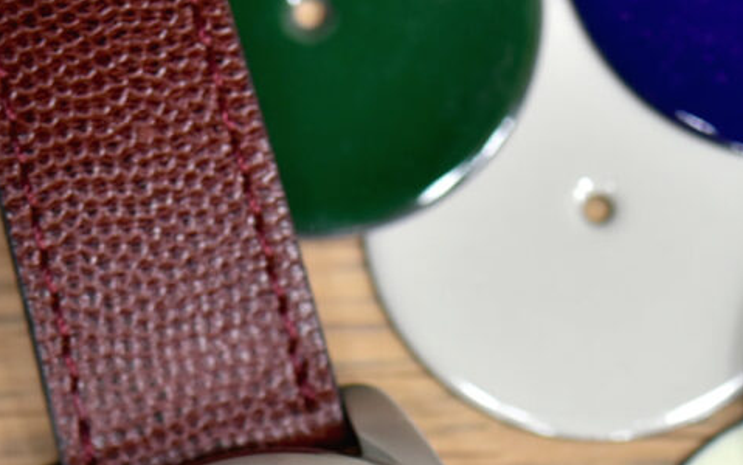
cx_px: 278
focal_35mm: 196
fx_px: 3971
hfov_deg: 10.7
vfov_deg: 6.6
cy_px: 730
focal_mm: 60
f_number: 3.5
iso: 1600
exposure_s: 1/125
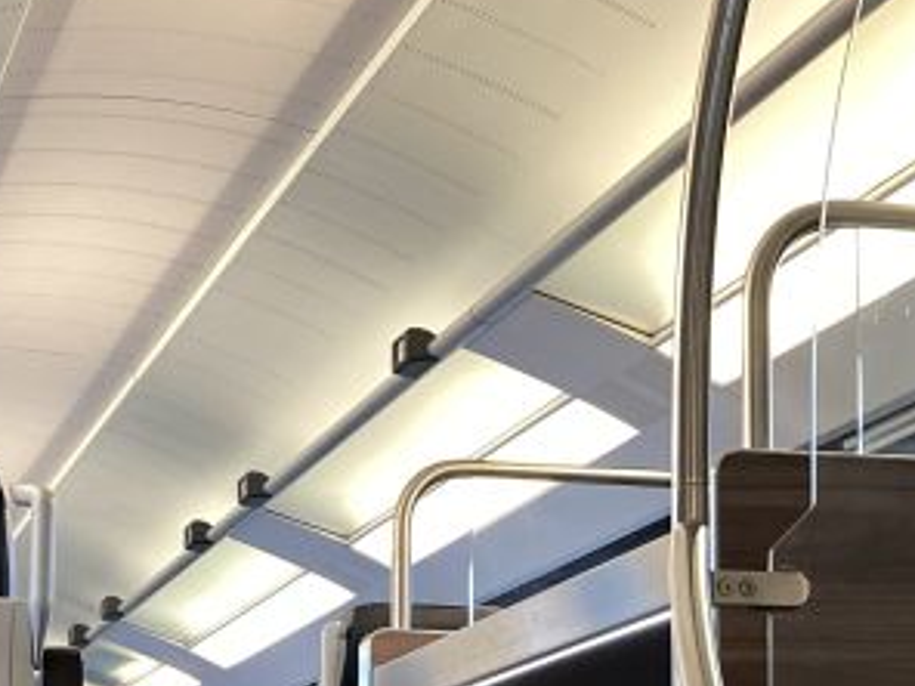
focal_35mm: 97
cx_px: 349
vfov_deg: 14.7
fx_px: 2564
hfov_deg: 20.2
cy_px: 844
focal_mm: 3.99
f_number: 1.8
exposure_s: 1/60
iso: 125
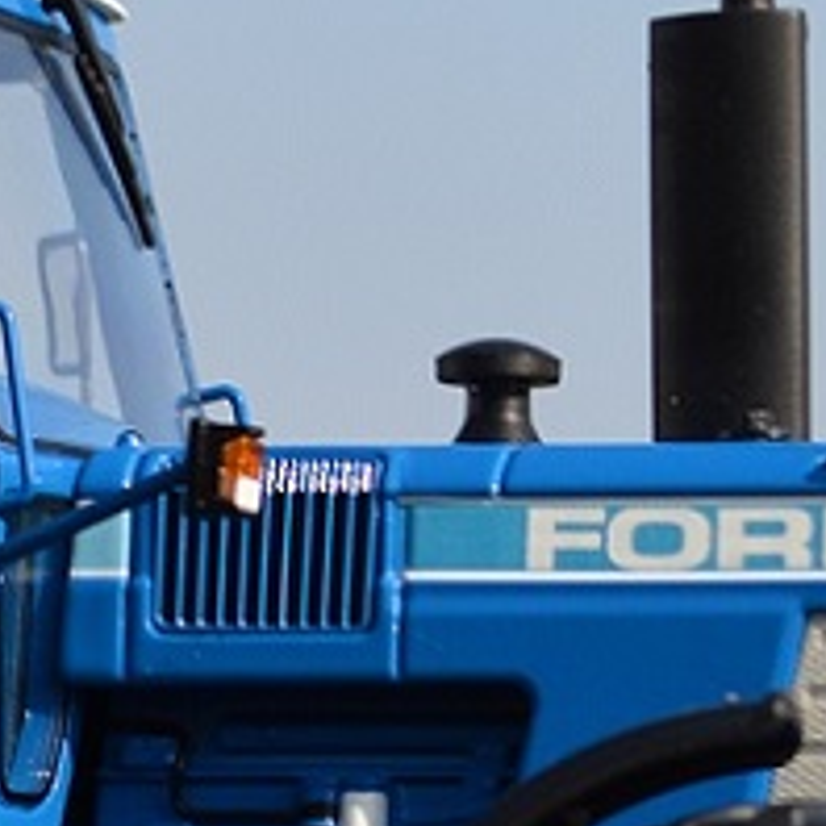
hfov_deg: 7.3
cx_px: 125
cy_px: 640
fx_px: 6492
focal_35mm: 240
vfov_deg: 7.3
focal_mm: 55
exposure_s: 1/200
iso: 100
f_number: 7.1
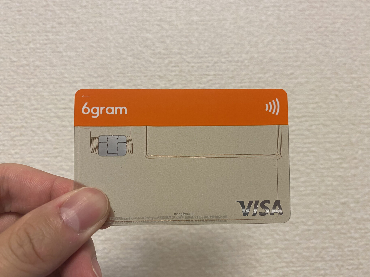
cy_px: 138
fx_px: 278
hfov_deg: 67.3
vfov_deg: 53.1
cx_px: 185
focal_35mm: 26
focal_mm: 4.25
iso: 80
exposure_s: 1/50
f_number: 1.8
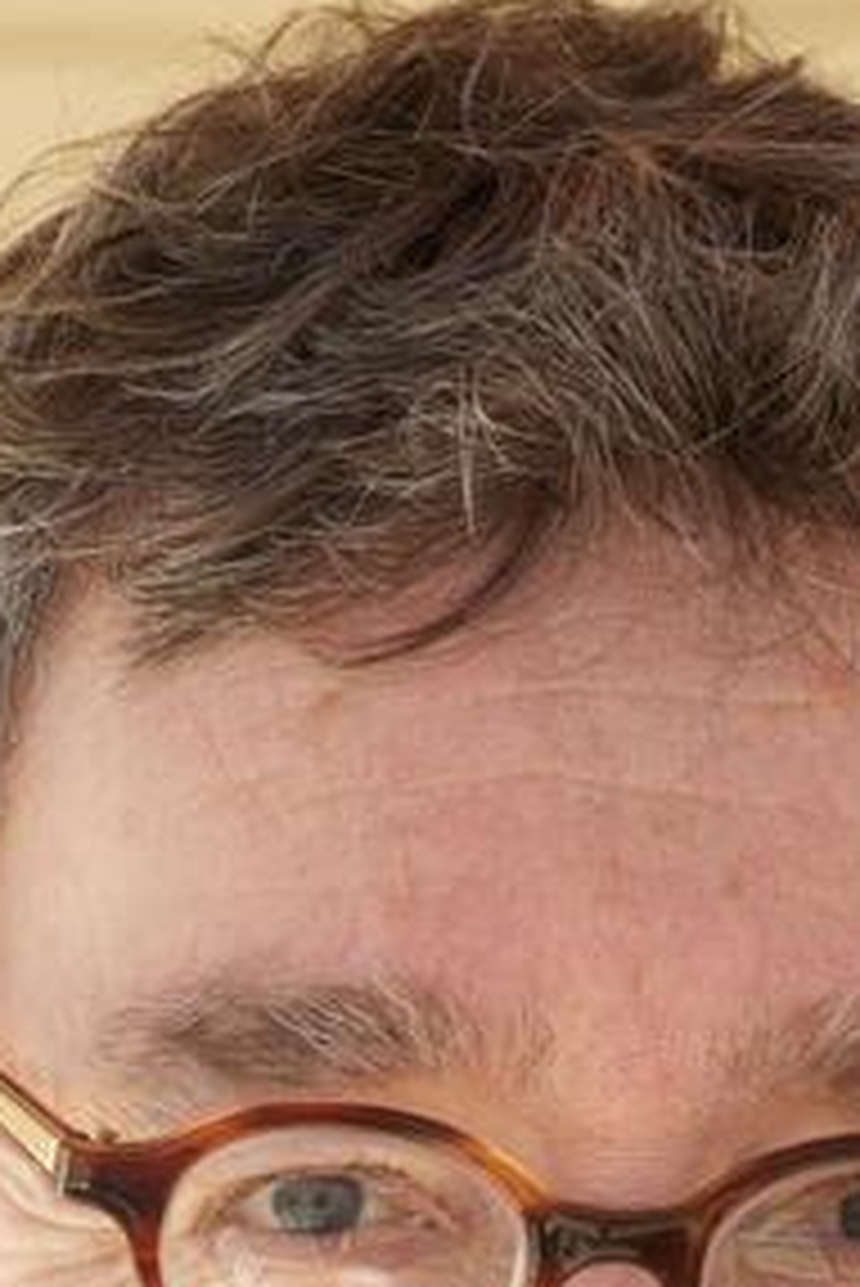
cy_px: 1870
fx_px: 9913
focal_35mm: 277
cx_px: 371
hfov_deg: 5.0
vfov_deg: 7.3
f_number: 6.3
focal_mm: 85
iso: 640
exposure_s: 1/160
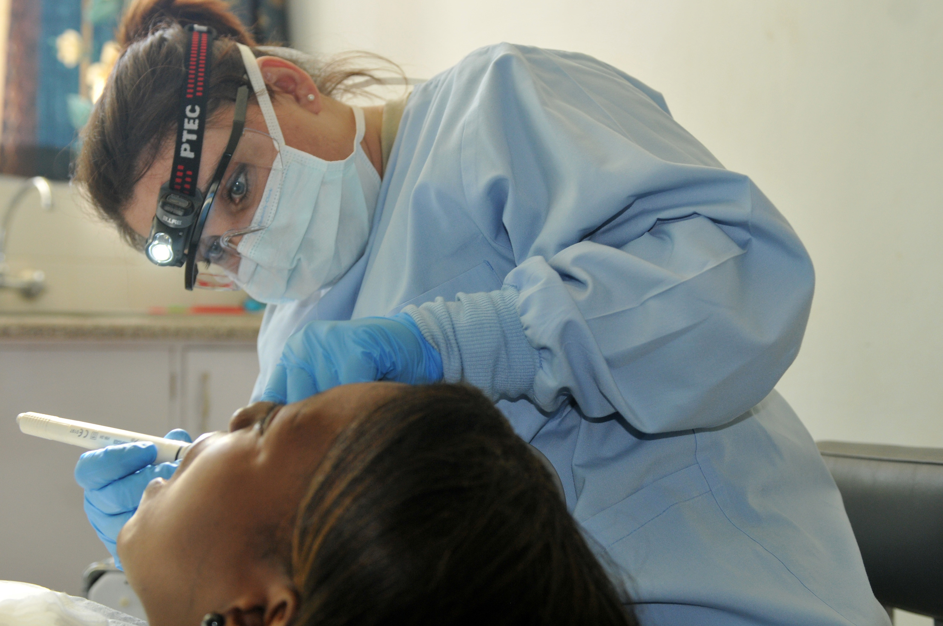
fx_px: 1256
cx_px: 472
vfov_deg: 28.0
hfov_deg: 41.2
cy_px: 313
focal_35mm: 48
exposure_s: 1/60
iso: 500
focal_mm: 32
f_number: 3.2
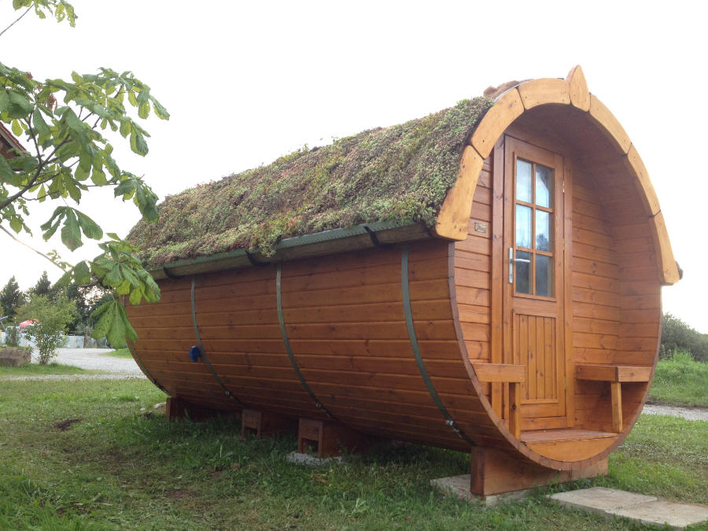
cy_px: 266
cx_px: 354
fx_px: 716
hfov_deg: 52.6
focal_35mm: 35
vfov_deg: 40.7
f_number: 2.4
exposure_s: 1/120
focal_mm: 4.3
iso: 80
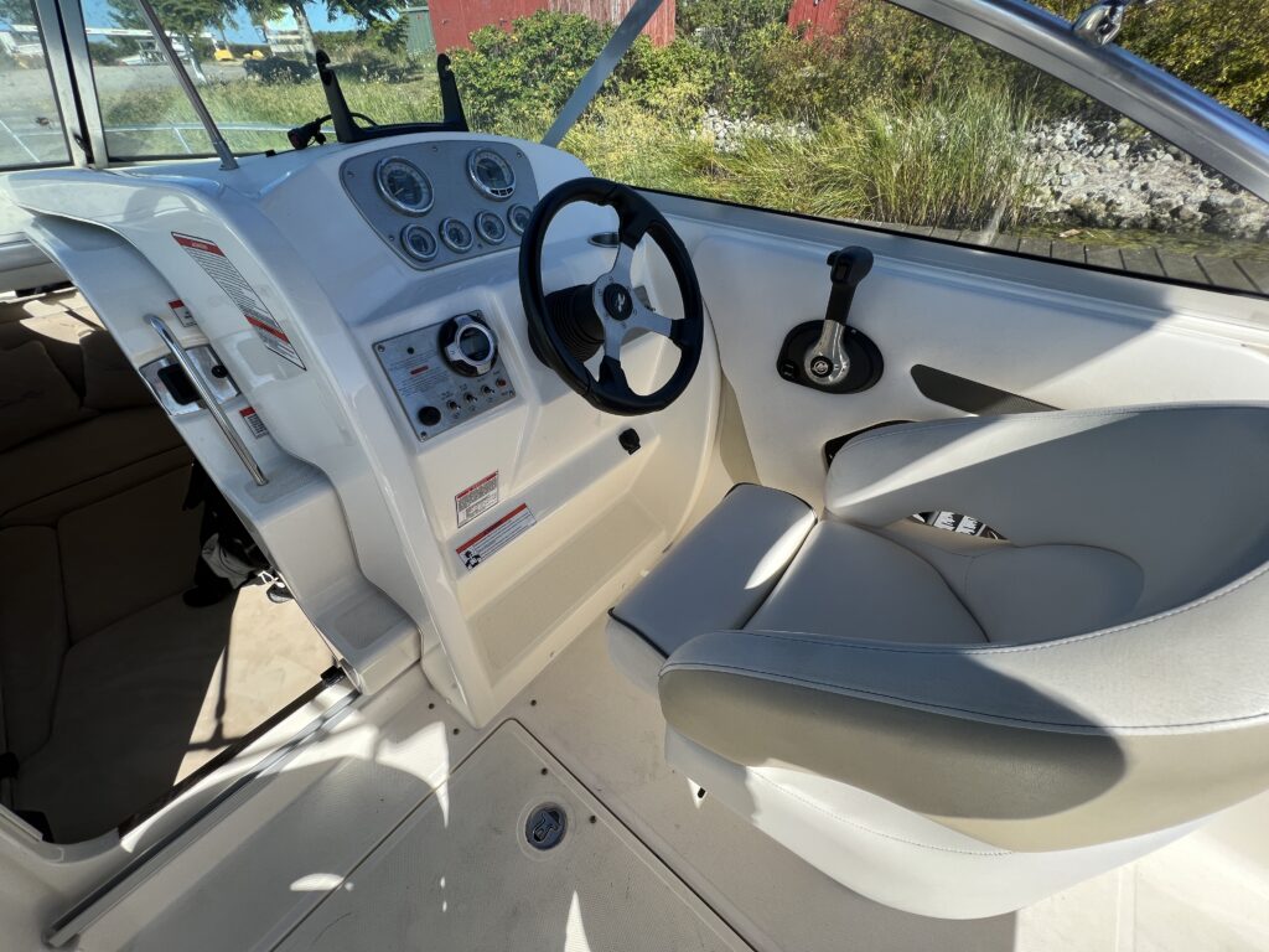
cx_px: 634
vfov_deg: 89.9
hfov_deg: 106.2
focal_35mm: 13
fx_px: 477
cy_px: 476
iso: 32
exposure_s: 1/919
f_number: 1.8
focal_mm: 1.57
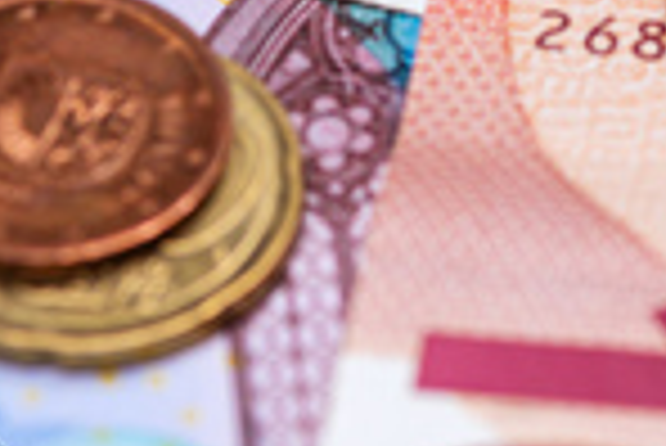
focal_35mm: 418
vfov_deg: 3.3
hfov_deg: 4.9
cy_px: -336
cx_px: 1017
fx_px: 7740
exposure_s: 1/1250
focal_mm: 105
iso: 100
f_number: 8
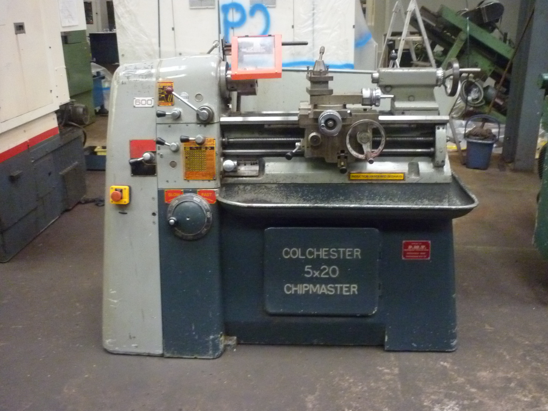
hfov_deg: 55.4
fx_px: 522
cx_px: 274
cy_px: 206
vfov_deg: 42.9
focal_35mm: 33
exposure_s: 1/15
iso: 800
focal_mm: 5.5
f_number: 2.8
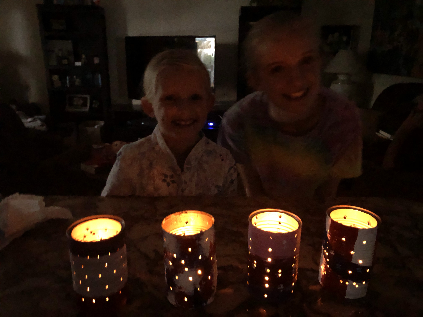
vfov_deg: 49.7
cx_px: 212
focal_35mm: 28
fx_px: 342
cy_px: 158
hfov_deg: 63.4
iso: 2000
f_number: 1.8
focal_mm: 3.99
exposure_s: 1/4
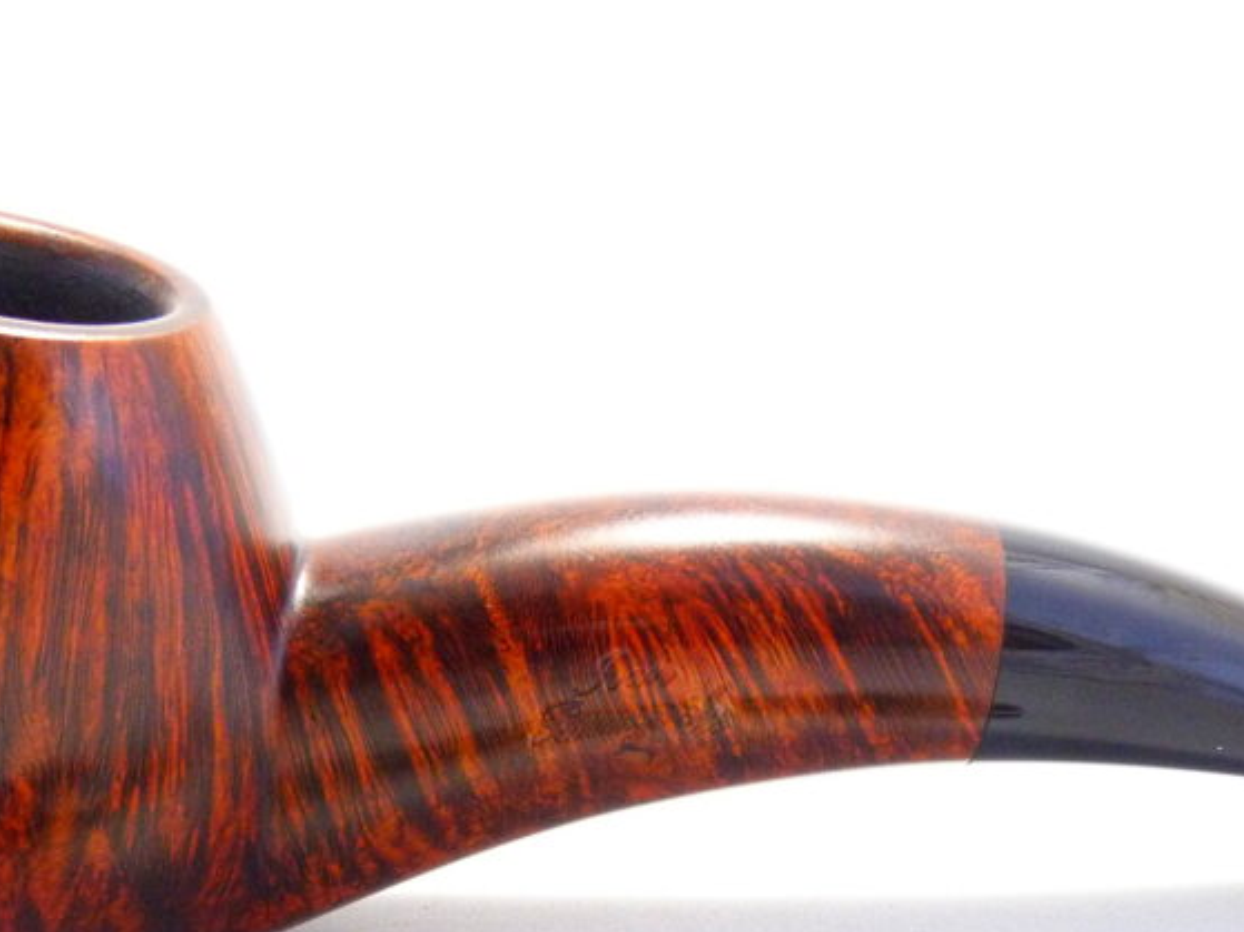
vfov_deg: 22.1
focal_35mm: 66
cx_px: 697
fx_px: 2371
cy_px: 670
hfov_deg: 29.4
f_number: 3.1
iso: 400
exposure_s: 1/20
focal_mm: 6.5
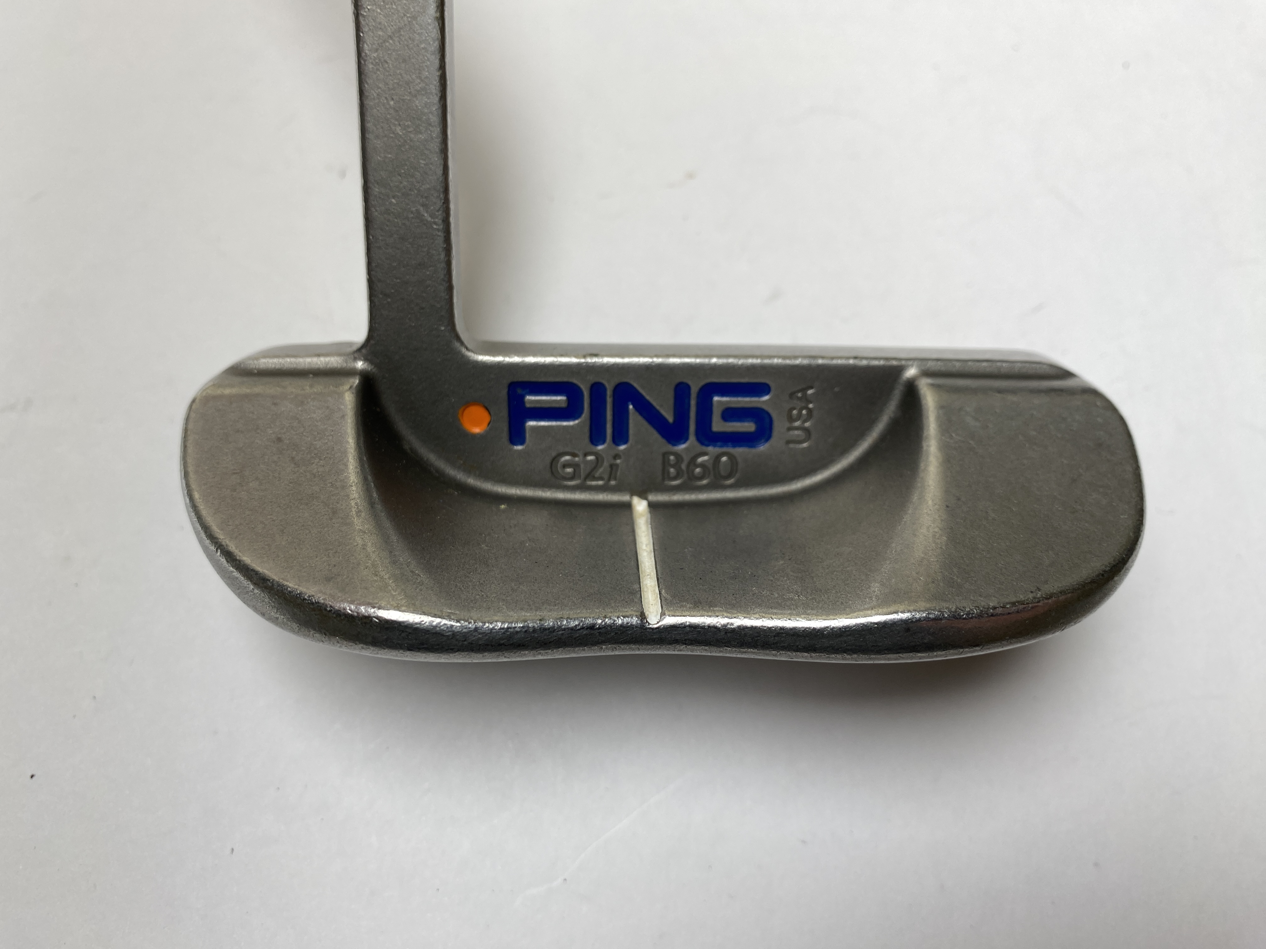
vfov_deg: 53.1
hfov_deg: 67.3
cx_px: 633
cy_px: 474
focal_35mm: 26
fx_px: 951
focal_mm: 4.25
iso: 32
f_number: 1.8
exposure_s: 1/161
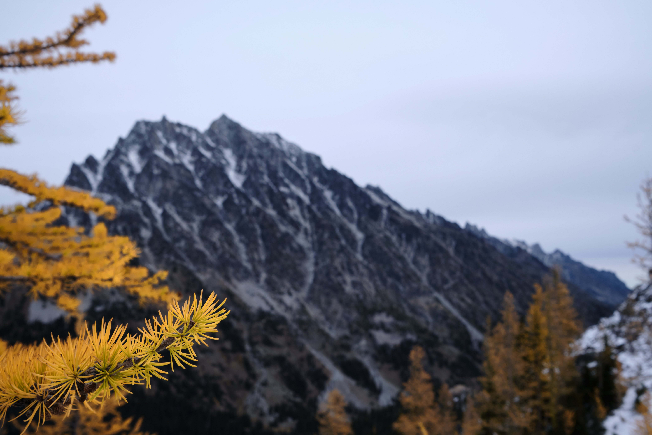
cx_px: 326
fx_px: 634
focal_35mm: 35
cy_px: 218
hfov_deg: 54.4
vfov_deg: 37.9
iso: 320
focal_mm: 23
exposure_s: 1/200
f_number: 13
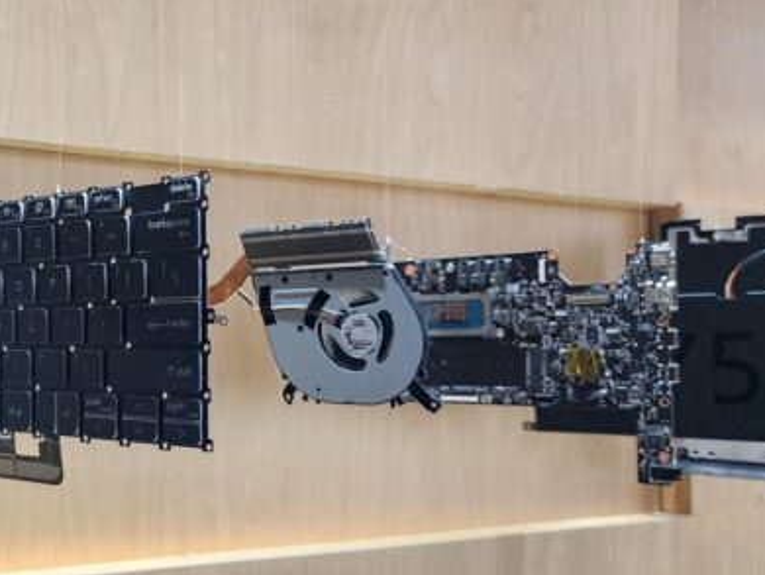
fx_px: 1017
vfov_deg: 31.5
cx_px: 69
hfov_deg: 38.3
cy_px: 319
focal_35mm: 46
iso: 250
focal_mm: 6.4
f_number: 1.8
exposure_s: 1/120
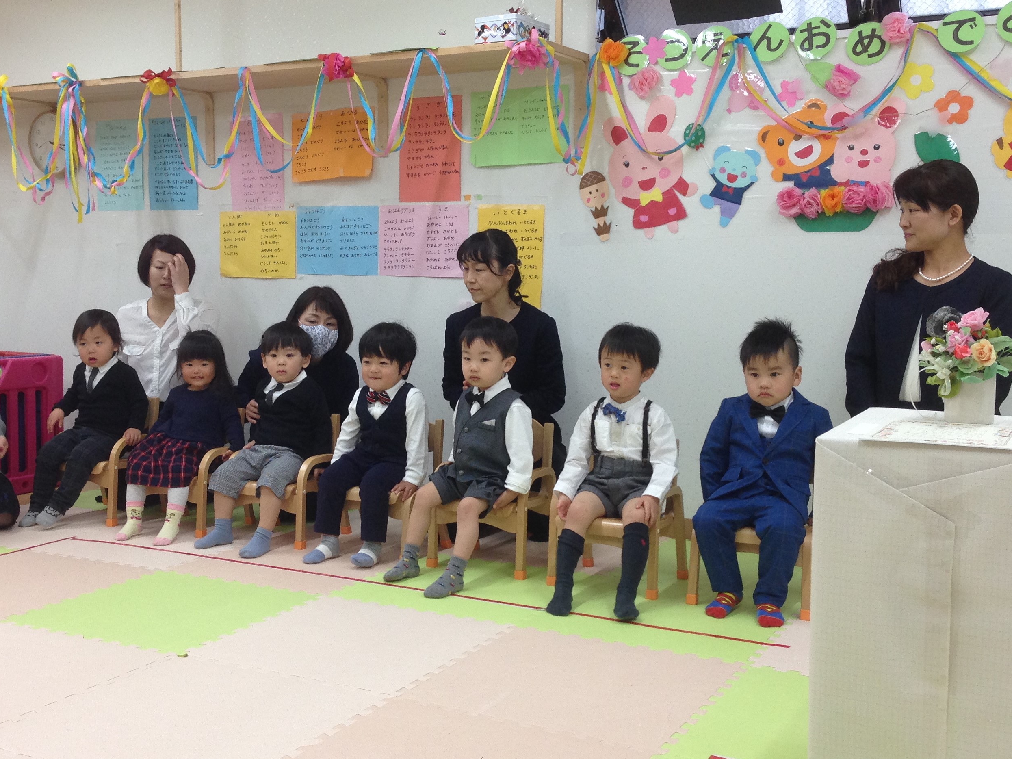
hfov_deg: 44.8
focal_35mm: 42
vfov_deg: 34.3
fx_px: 1228
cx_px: 466
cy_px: 350
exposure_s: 1/120
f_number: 2.4
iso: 80
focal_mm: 4.12
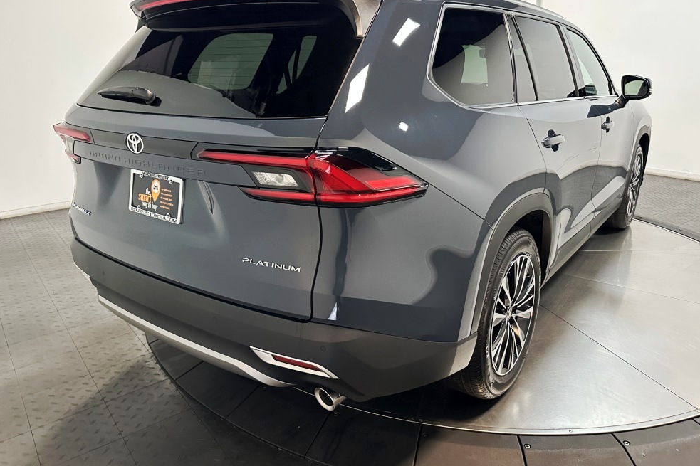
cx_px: 351
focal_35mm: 26
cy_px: 210
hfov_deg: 69.4
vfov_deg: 49.5
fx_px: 505
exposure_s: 1/60
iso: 640
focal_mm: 6.86
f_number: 1.78
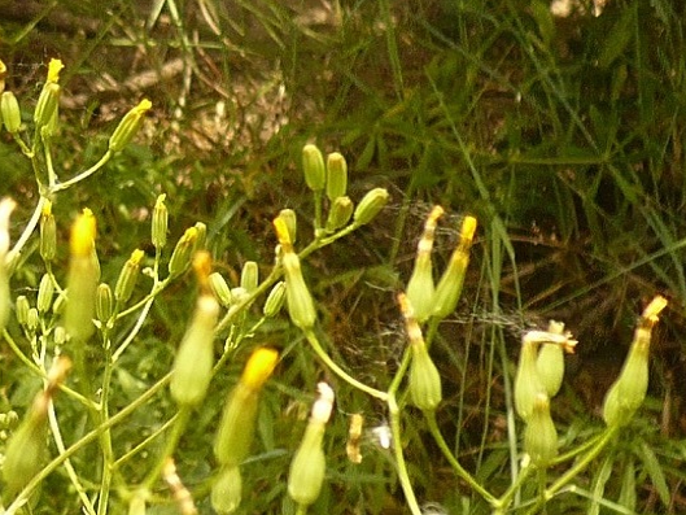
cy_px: 581
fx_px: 2022
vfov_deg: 14.2
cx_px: 67
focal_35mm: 102
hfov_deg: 18.9
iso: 100
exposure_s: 1/320
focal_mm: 7.5
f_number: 3.2
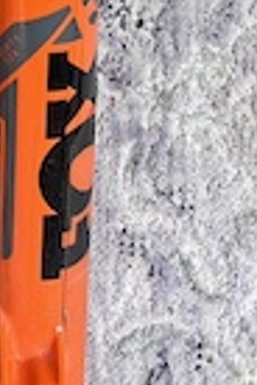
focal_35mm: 157
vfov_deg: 10.9
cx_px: -101
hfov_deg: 8.6
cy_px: -569
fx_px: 1681
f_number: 1.5
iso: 50
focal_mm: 5.7
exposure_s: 1/558
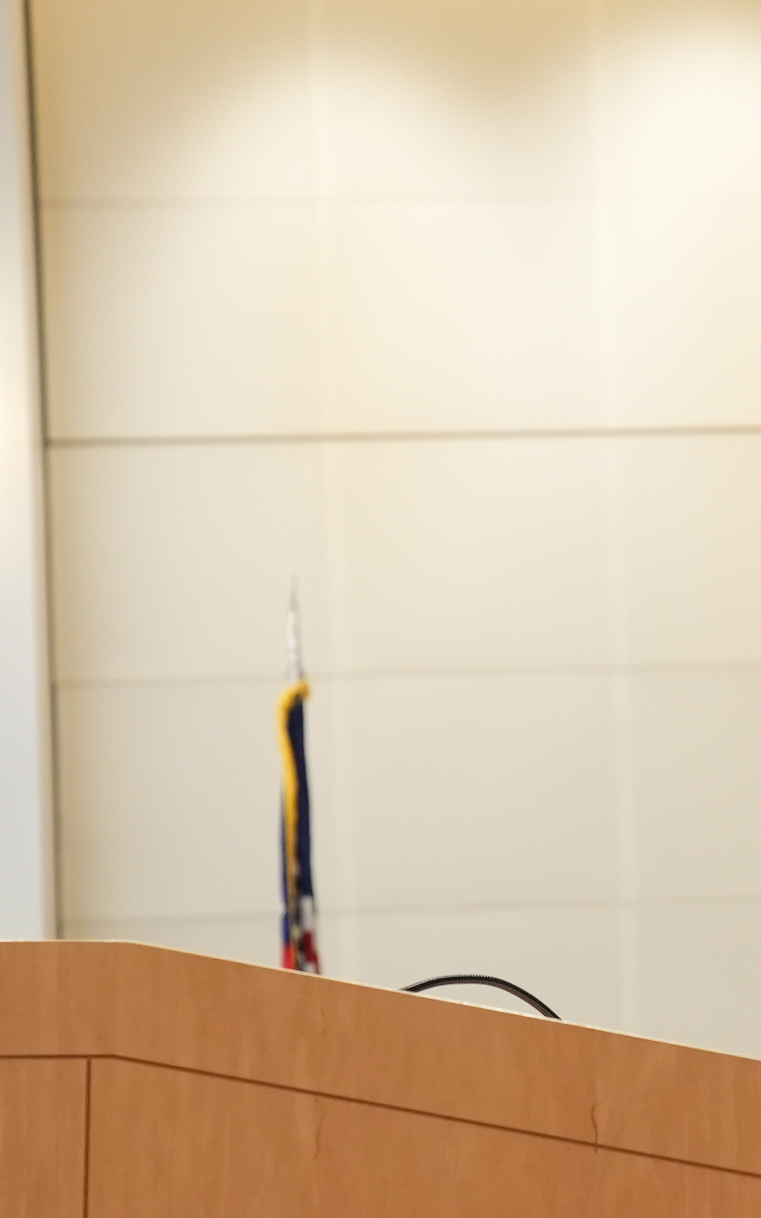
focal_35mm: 158
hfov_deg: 8.1
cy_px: 765
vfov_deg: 13.2
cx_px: 1169
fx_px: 5245
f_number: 5
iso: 4000
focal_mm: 70
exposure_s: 1/60
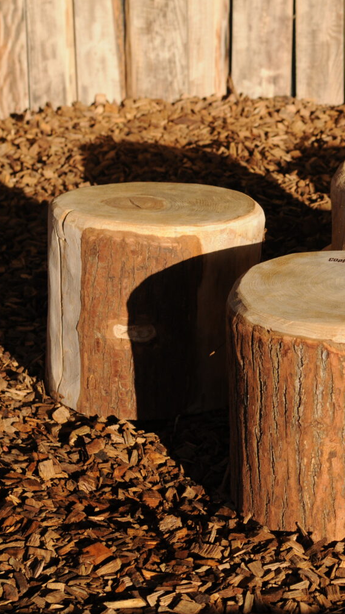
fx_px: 1935
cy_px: 309
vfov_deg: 18.0
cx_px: 456
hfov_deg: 10.0
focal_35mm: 119
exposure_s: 1/2500
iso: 400
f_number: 5
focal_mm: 50
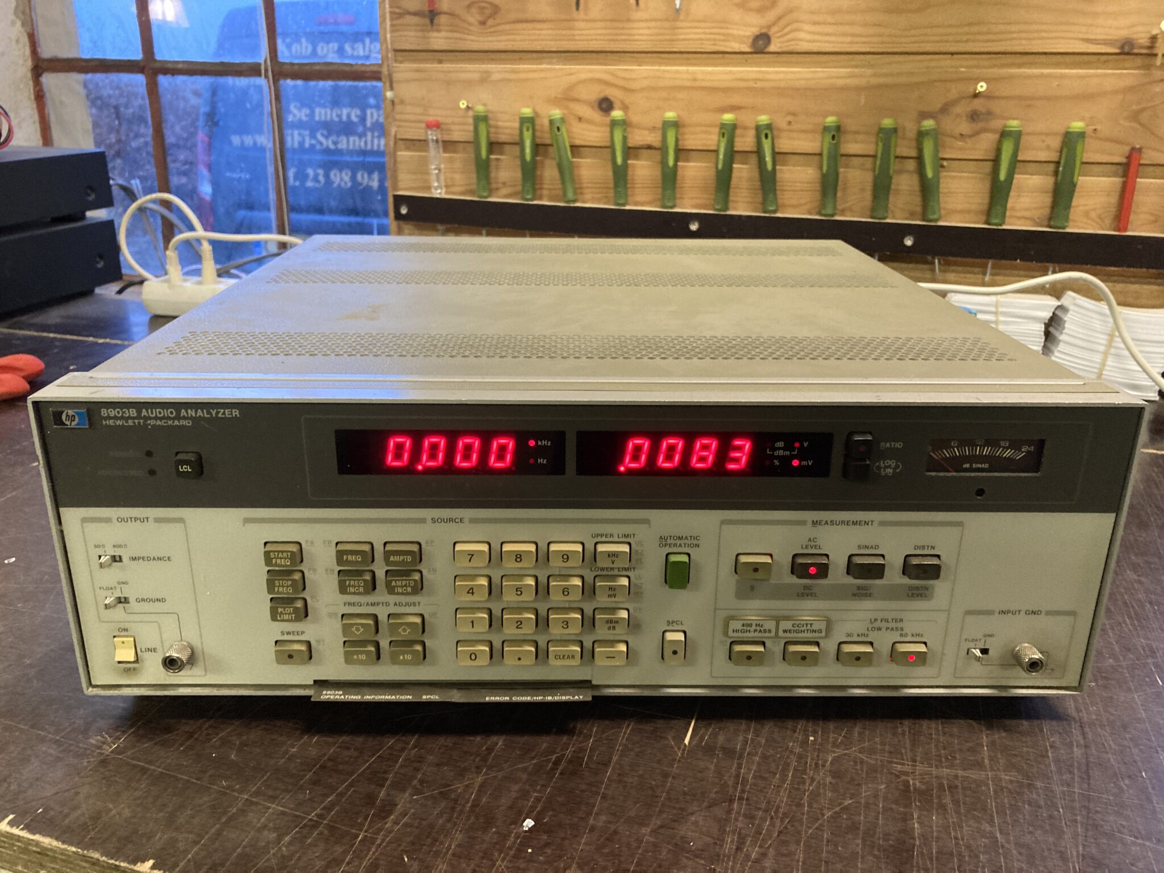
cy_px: 436
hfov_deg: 63.4
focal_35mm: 28
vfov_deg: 49.7
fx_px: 942
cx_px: 582
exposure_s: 1/25
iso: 400
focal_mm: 3.99
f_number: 1.8
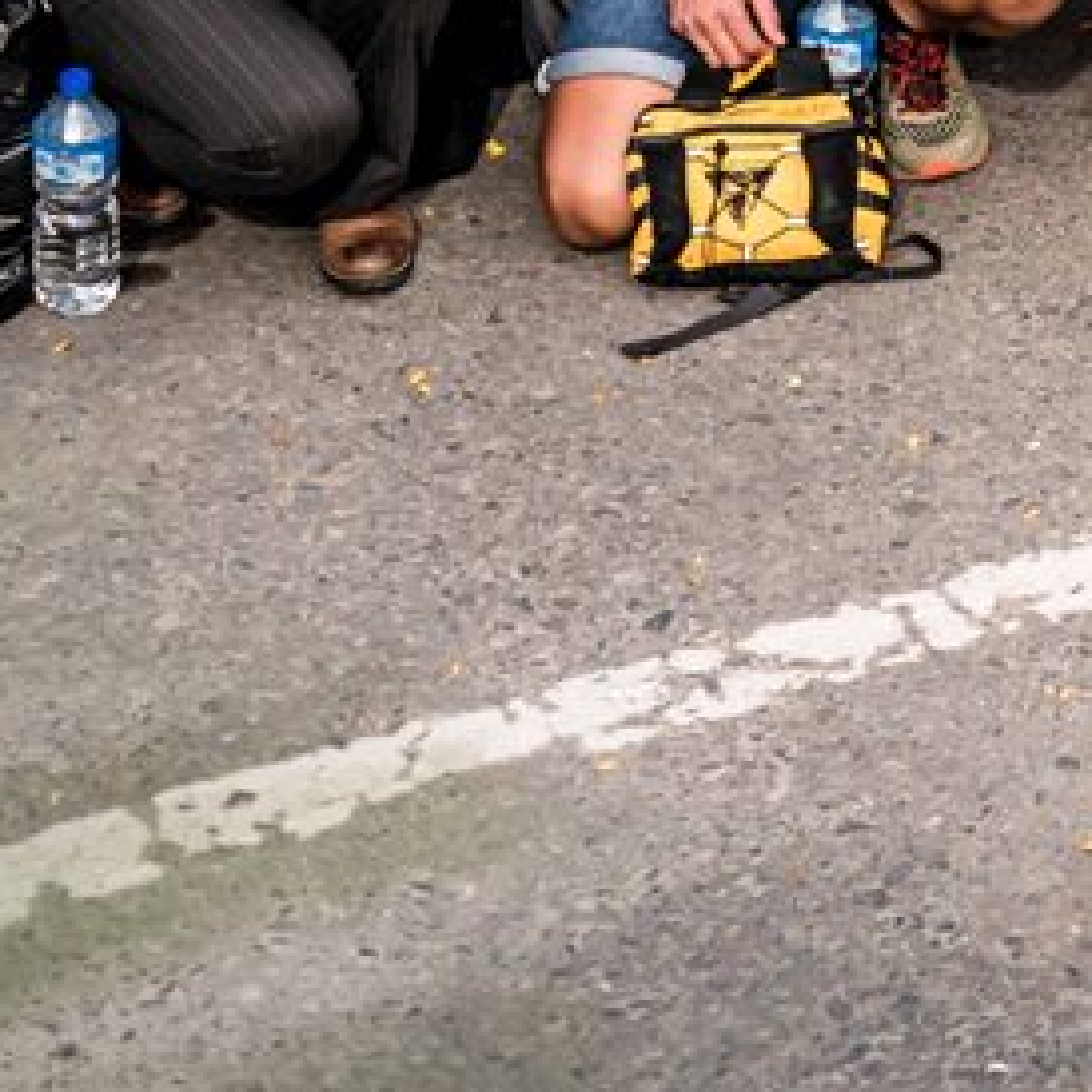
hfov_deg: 10.0
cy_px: -612
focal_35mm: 160
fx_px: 5710
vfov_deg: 10.5
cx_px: 2270
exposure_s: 1/6400
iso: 400
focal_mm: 40
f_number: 2
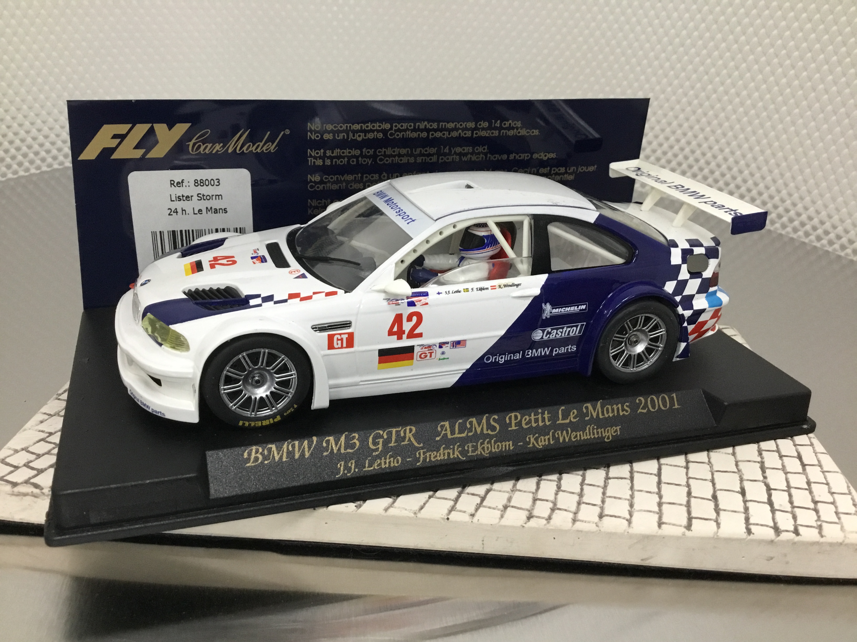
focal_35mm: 31
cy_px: 321
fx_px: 767
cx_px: 428
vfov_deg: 45.4
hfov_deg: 58.4
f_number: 2.4
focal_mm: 3.3
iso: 160
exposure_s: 1/30
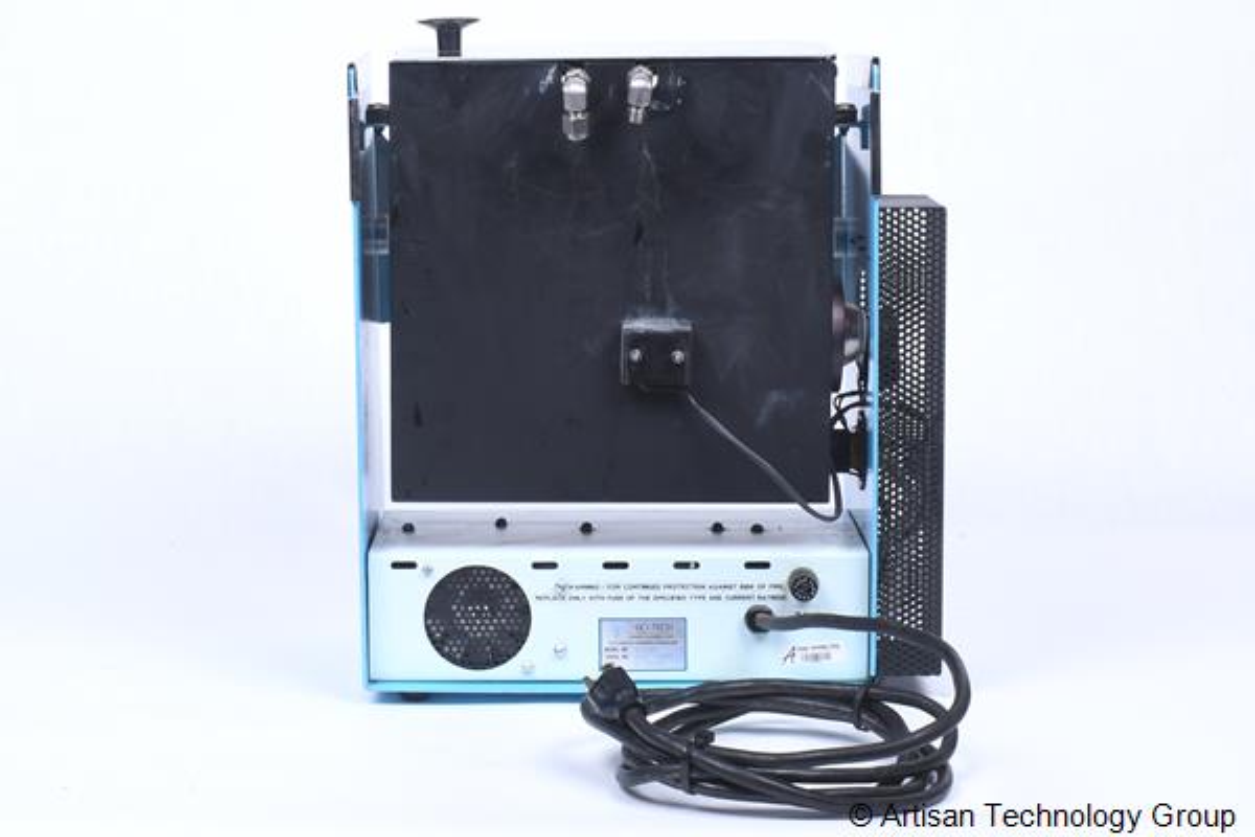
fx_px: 1290
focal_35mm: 37
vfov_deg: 35.9
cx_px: 628
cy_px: 418
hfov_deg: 51.9
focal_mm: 25
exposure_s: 1/200
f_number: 14
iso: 200
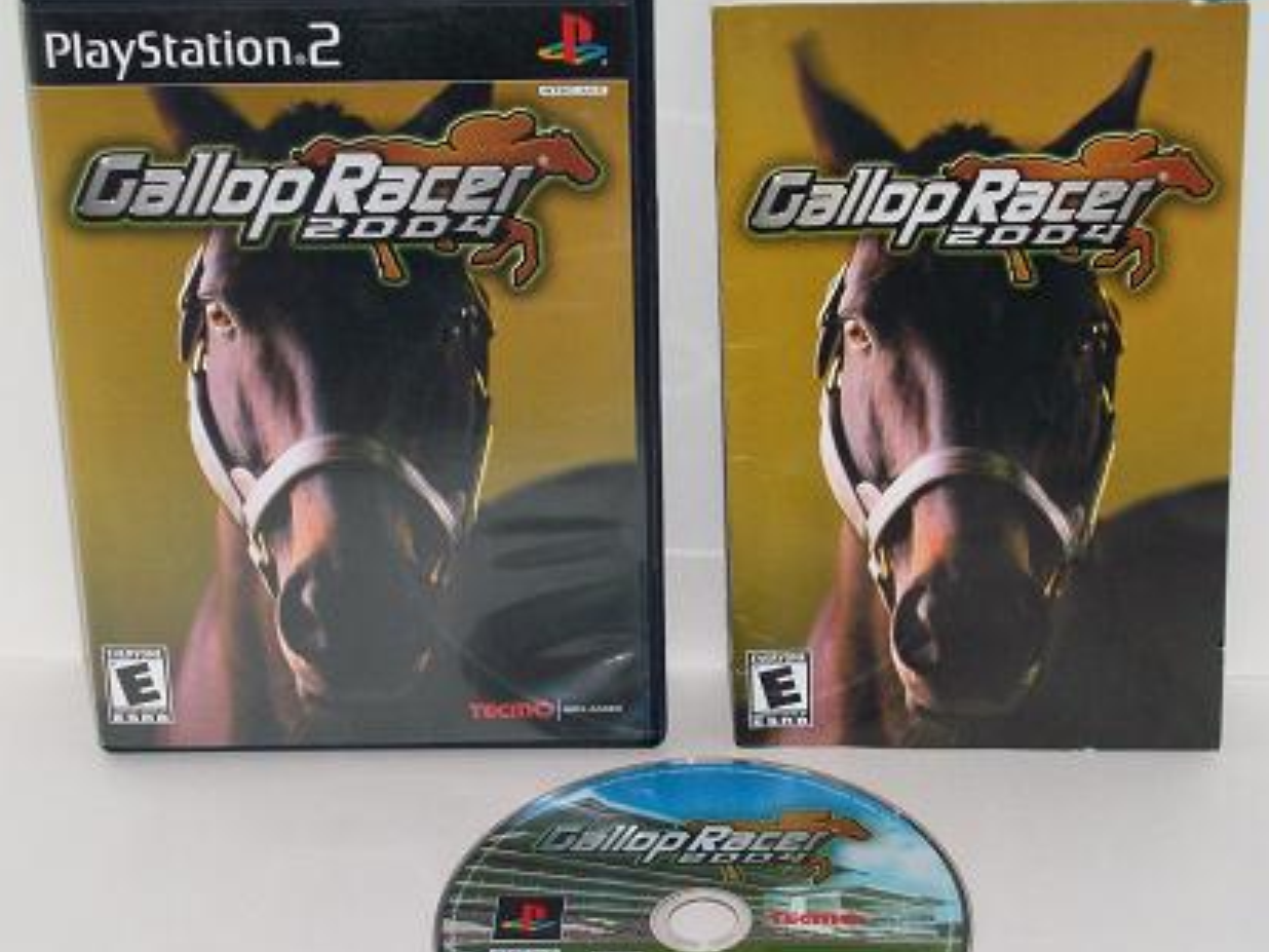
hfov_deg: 20.2
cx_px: 645
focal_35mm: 97
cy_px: 531
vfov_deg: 15.2
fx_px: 3556
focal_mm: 12.8
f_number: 4.2
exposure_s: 1/71.5
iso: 160
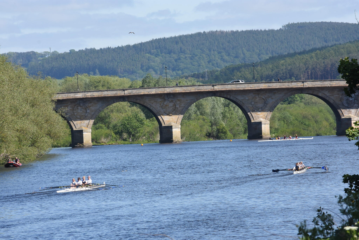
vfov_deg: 4.7
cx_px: 180
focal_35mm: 292
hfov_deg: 7.0
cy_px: 120
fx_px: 2918
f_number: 11
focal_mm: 195
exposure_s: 1/640
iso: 500
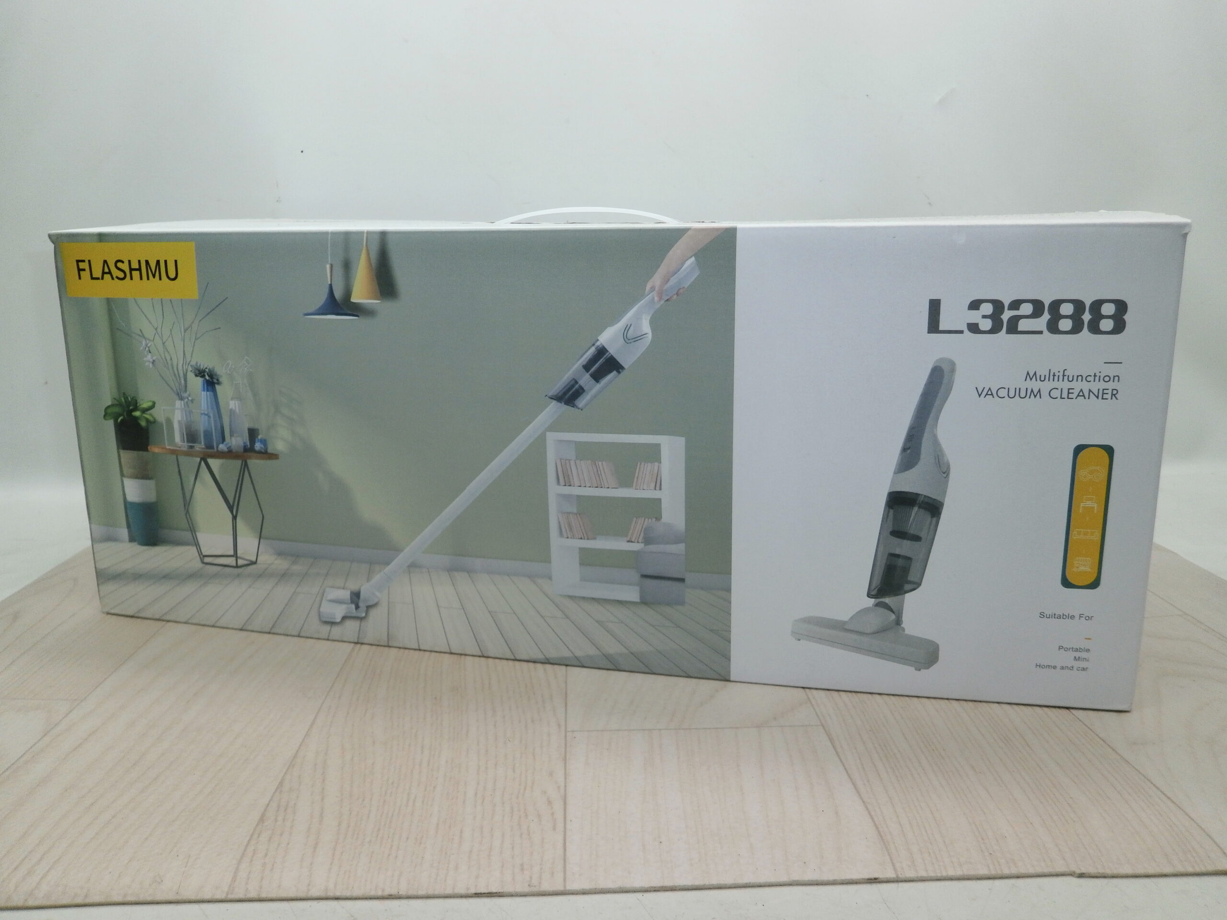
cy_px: 460
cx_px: 614
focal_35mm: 26
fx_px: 922
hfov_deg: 67.3
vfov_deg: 53.1
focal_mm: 4.7
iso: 100
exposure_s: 1/125
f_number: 2.8
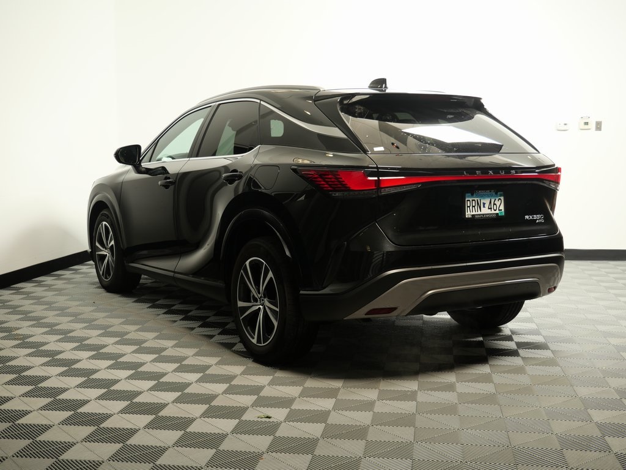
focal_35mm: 40
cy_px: 235
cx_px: 313
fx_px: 723
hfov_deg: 46.8
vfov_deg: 36.0
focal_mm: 20
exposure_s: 1/200
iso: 250
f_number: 4.1
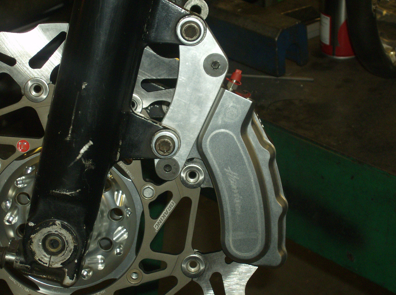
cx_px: 198
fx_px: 1141
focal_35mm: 100
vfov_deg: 14.7
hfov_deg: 19.7
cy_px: 148
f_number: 4.6
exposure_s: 1/113
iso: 200
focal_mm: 16.6
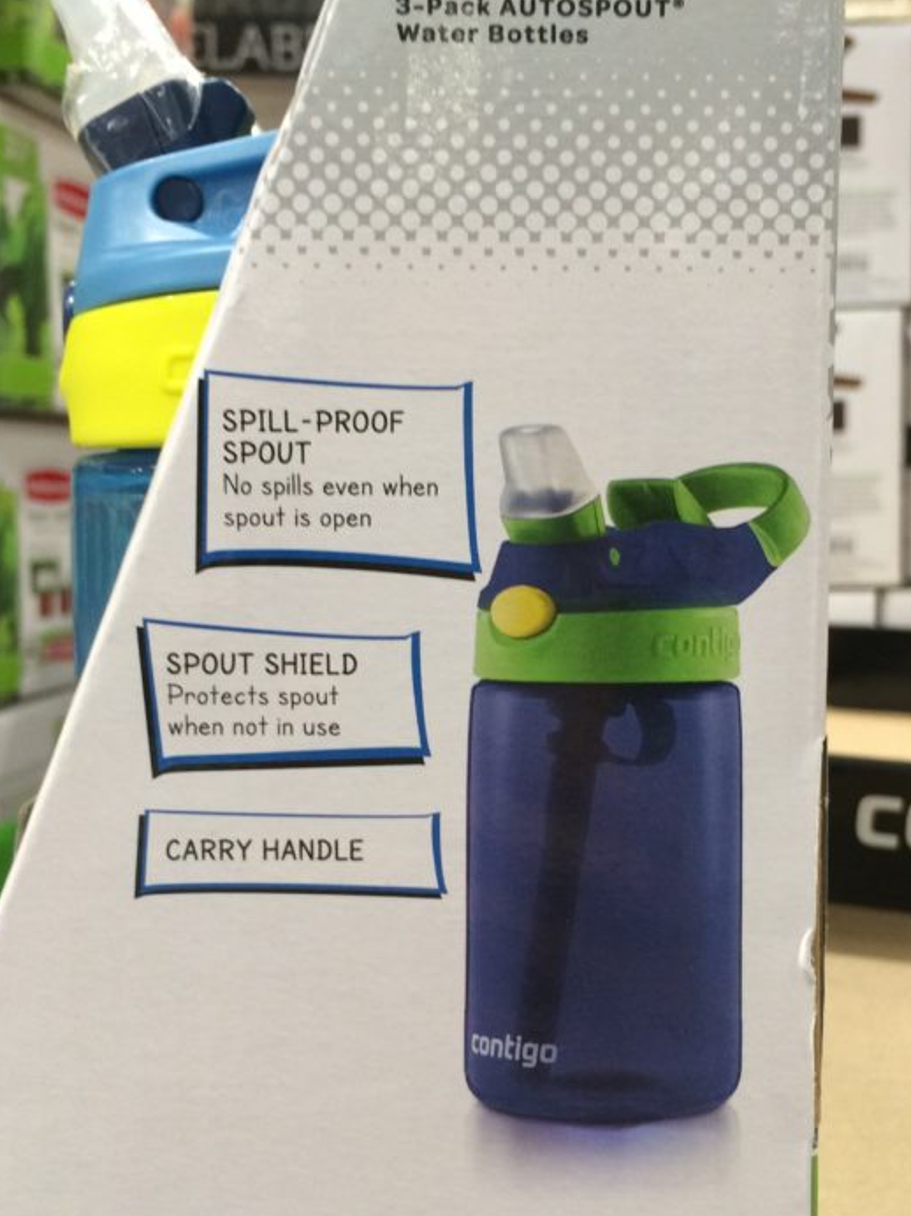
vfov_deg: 43.9
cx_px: 538
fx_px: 1509
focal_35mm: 43
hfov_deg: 33.5
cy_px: 607
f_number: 2.2
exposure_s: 1/30
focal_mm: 4.15
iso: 125
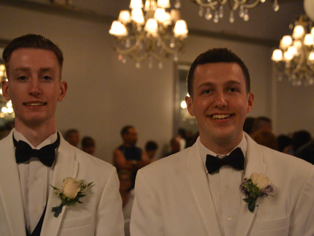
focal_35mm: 90
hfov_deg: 21.9
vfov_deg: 16.5
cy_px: 118
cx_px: 153
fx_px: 812
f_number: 4
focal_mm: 55
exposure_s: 1/25
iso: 3200
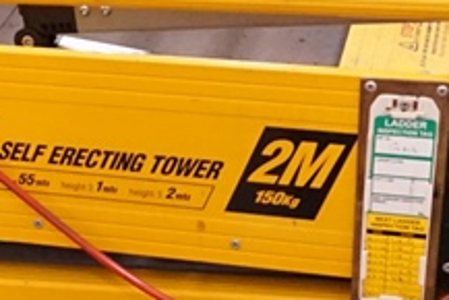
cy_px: 263
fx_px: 1410
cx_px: 37
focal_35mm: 113
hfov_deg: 17.8
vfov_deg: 12.1
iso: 3200
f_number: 3.5
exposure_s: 1/160
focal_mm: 16
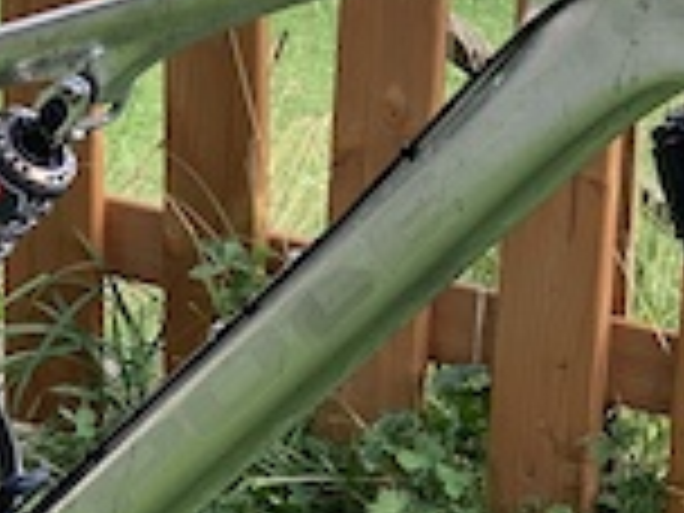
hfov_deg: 7.3
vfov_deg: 5.4
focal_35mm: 273
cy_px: 346
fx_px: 5394
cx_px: 292
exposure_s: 1/122
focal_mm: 6
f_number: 2.4
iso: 20
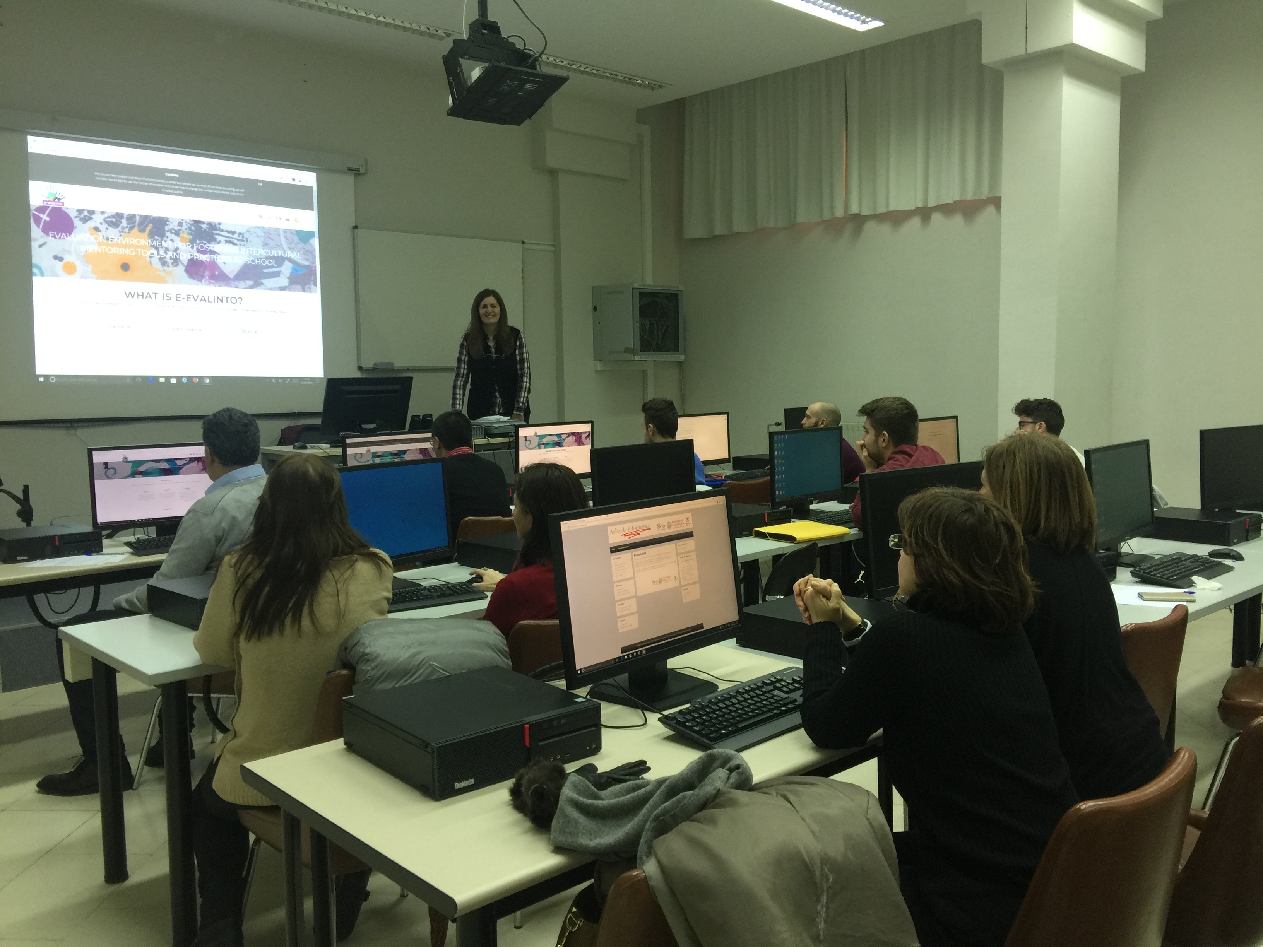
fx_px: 1058
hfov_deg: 61.7
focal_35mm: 29
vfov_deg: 48.2
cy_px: 474
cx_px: 632
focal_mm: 4.15
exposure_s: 1/17
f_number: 2.2
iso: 40
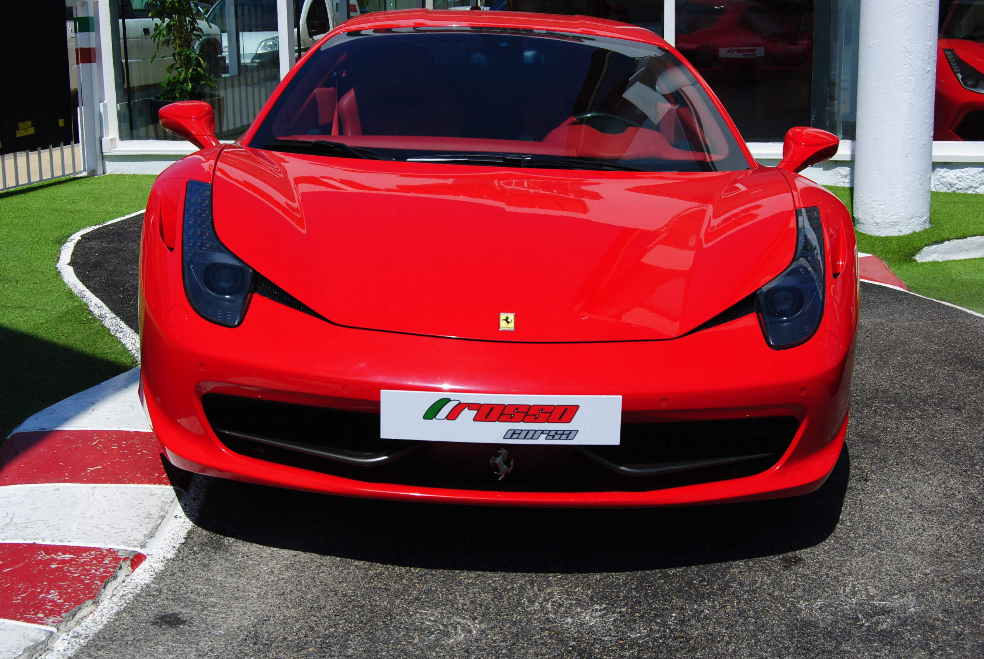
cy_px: 330
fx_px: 1437
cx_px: 492
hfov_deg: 37.8
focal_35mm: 52
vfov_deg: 25.8
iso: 100
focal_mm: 35
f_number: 10
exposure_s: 1/320
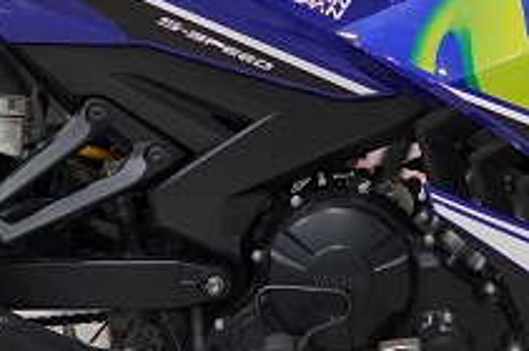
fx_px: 2509
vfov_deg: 8.0
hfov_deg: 12.0
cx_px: 291
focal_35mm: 171
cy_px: 61
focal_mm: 30
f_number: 1.8
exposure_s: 1/250
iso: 400
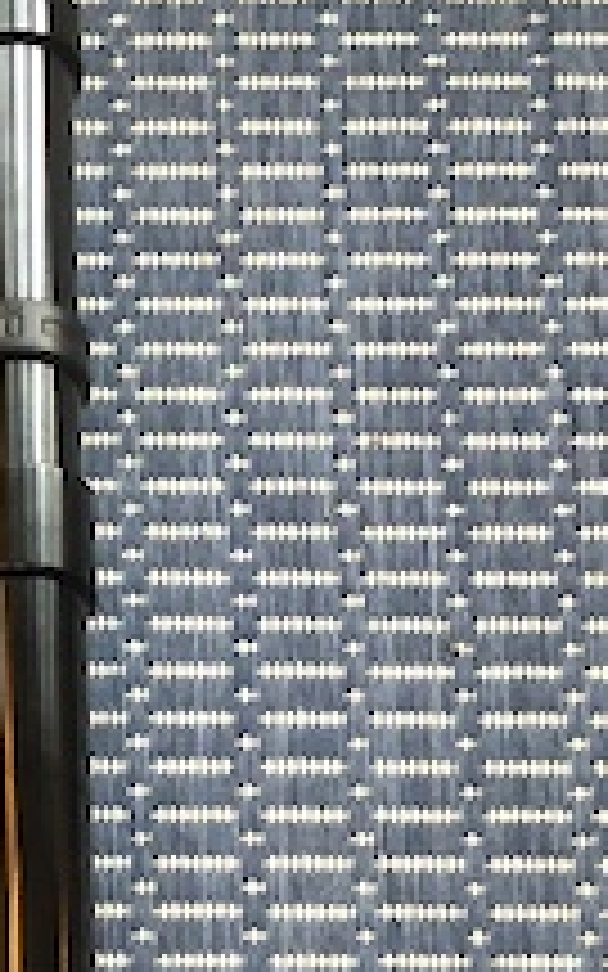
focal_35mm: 110
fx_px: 2916
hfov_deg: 11.1
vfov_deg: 16.7
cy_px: 1562
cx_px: -464
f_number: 1.8
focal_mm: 4
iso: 100
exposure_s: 1/12
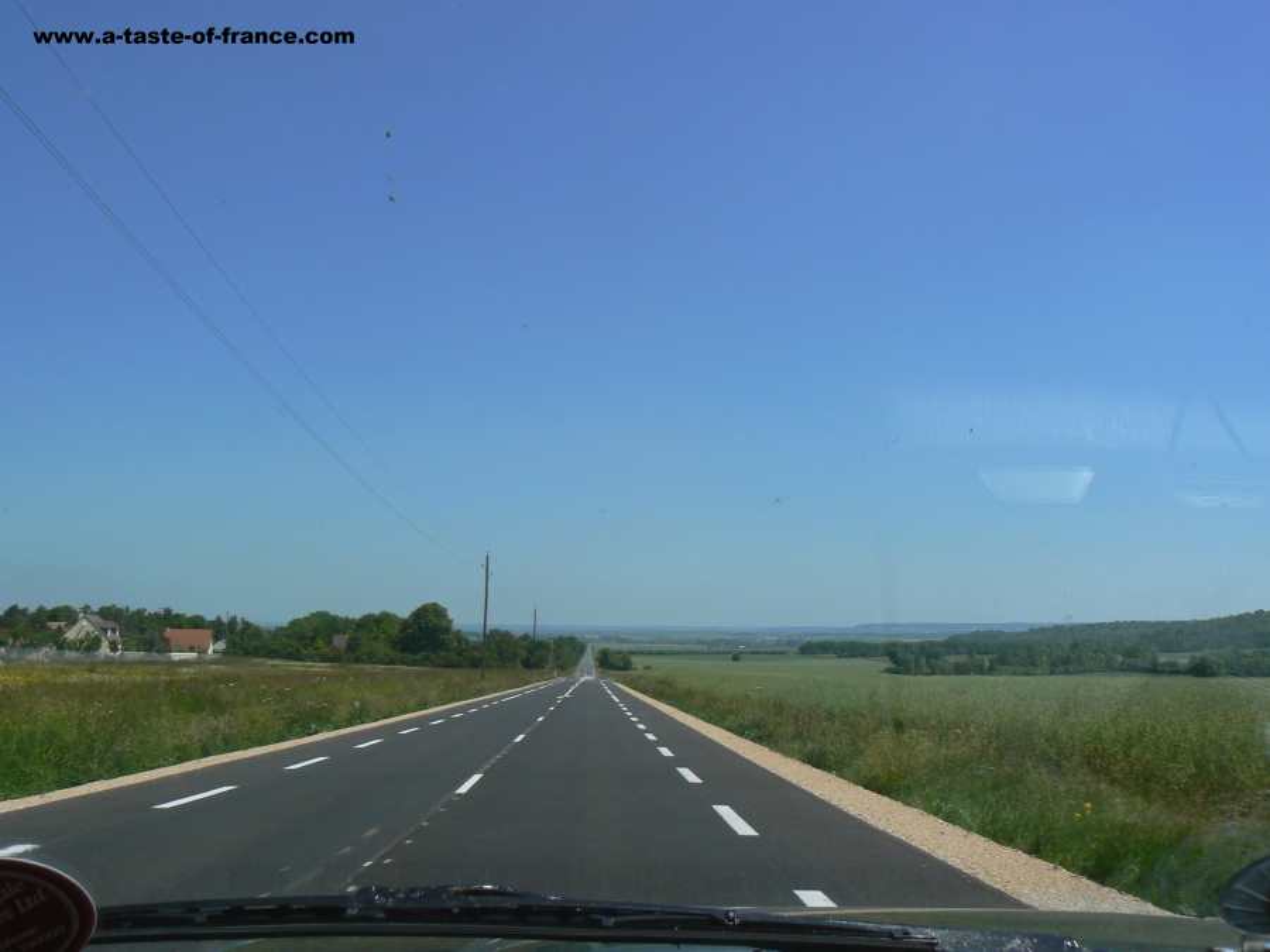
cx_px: 635
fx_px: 1321
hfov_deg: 51.4
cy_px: 476
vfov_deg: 39.7
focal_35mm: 36
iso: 80
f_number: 7.1
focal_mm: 6
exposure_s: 1/500
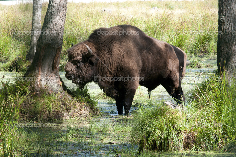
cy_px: 78
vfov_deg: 7.1
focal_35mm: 192
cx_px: 118
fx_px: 1257
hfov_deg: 10.7
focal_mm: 128
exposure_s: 1/40
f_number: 10
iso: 200
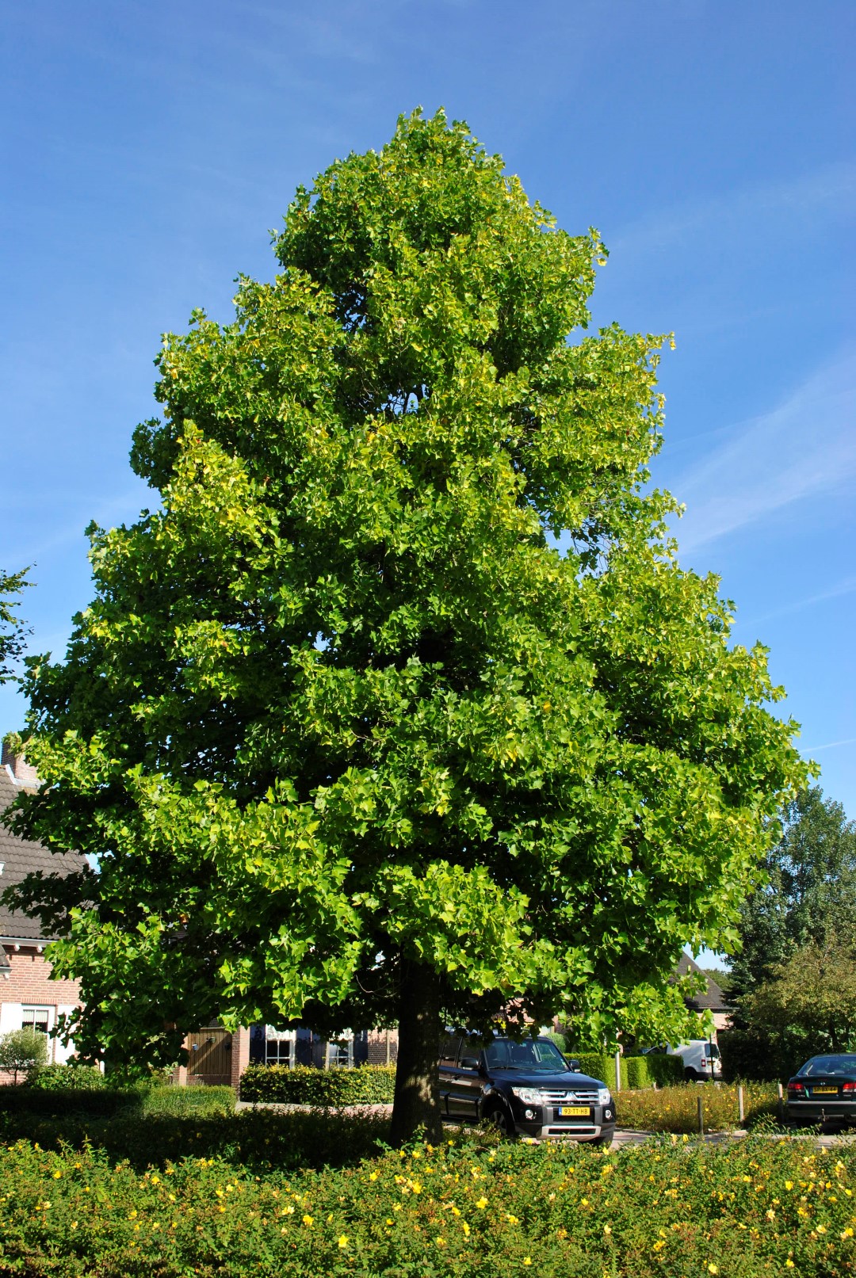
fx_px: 1280
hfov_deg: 37.0
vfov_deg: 53.1
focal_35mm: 36
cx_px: 428
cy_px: 639
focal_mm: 24
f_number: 10
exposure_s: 1/200
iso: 200
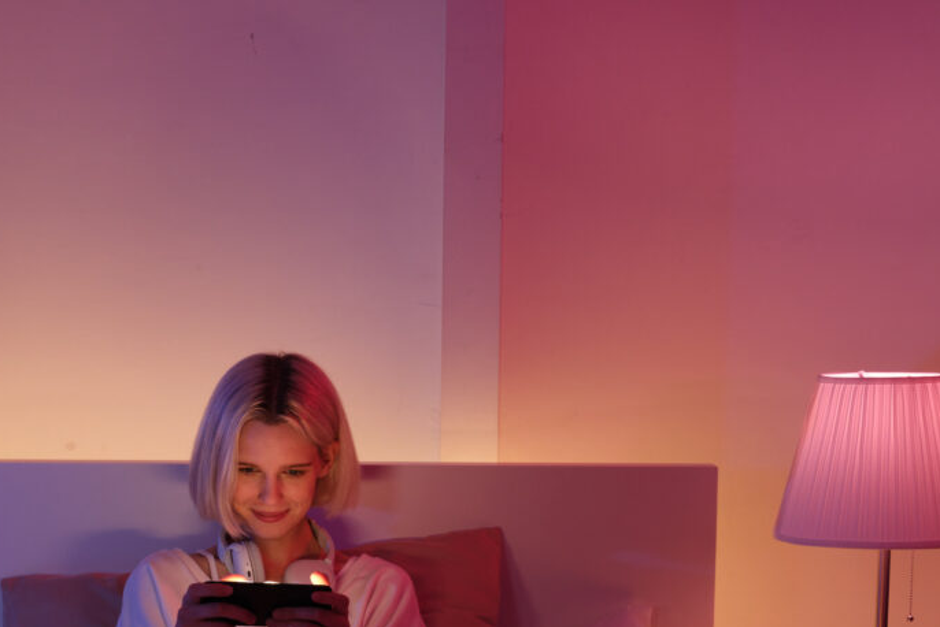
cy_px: 460
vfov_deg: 15.1
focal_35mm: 90
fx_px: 2351
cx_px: 540
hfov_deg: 22.6
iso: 3200
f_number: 8
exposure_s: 1/60
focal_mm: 73.5
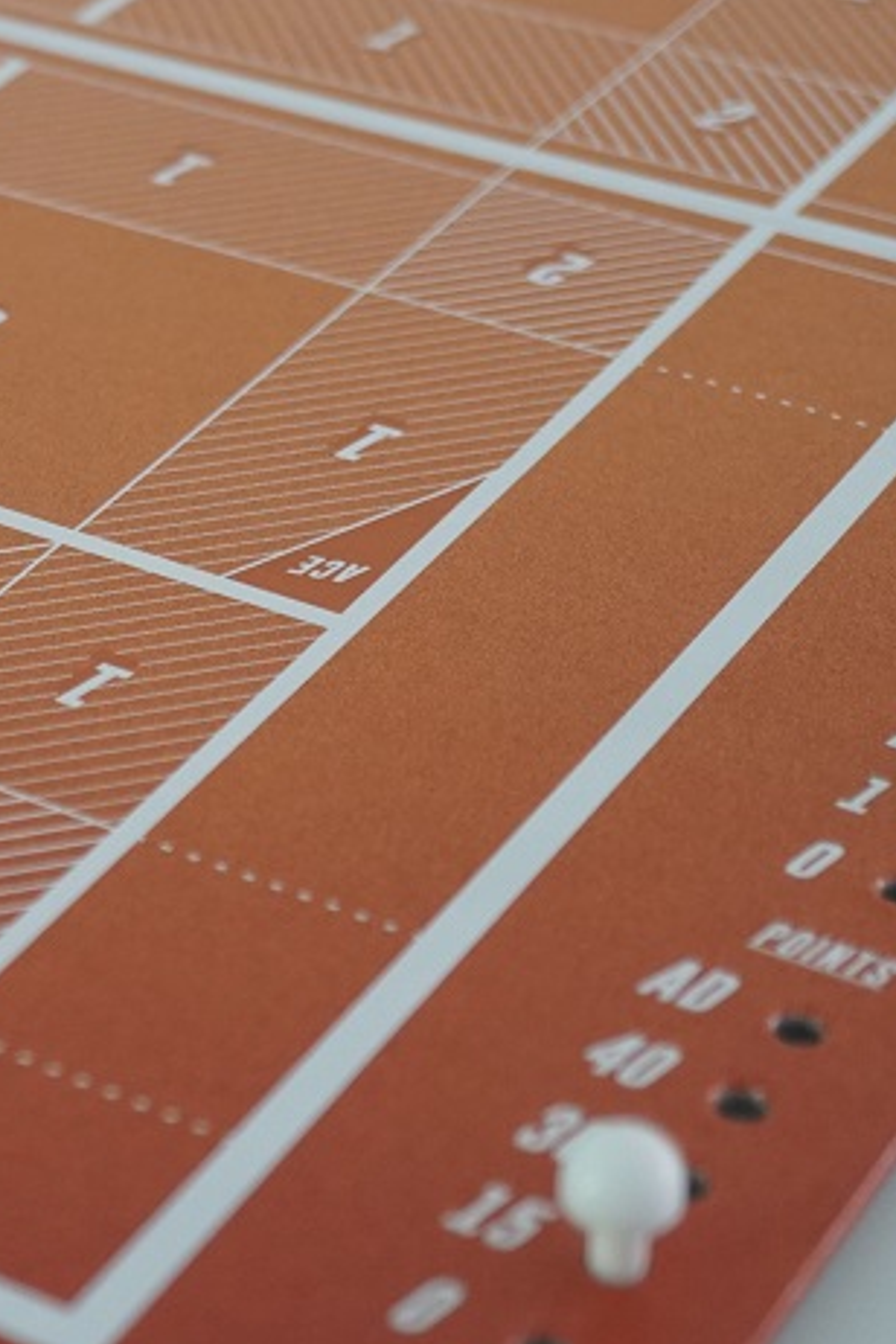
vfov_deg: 18.4
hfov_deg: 12.1
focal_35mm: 111
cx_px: -96
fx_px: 4144
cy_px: 544
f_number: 3.5
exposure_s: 1/60
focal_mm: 30
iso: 1000
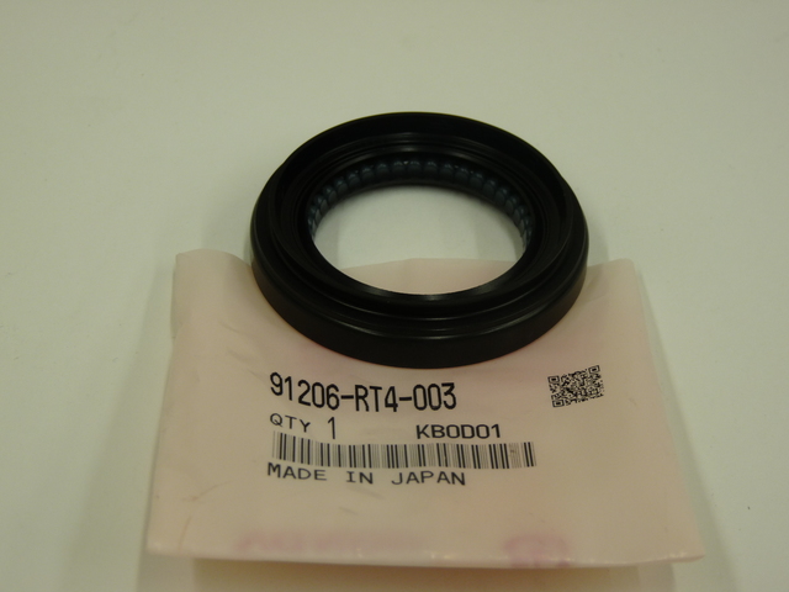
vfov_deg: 15.1
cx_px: 394
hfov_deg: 20.0
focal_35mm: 98
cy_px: 296
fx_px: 2234
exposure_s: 1/50
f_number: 3.6
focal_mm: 17.4
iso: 100
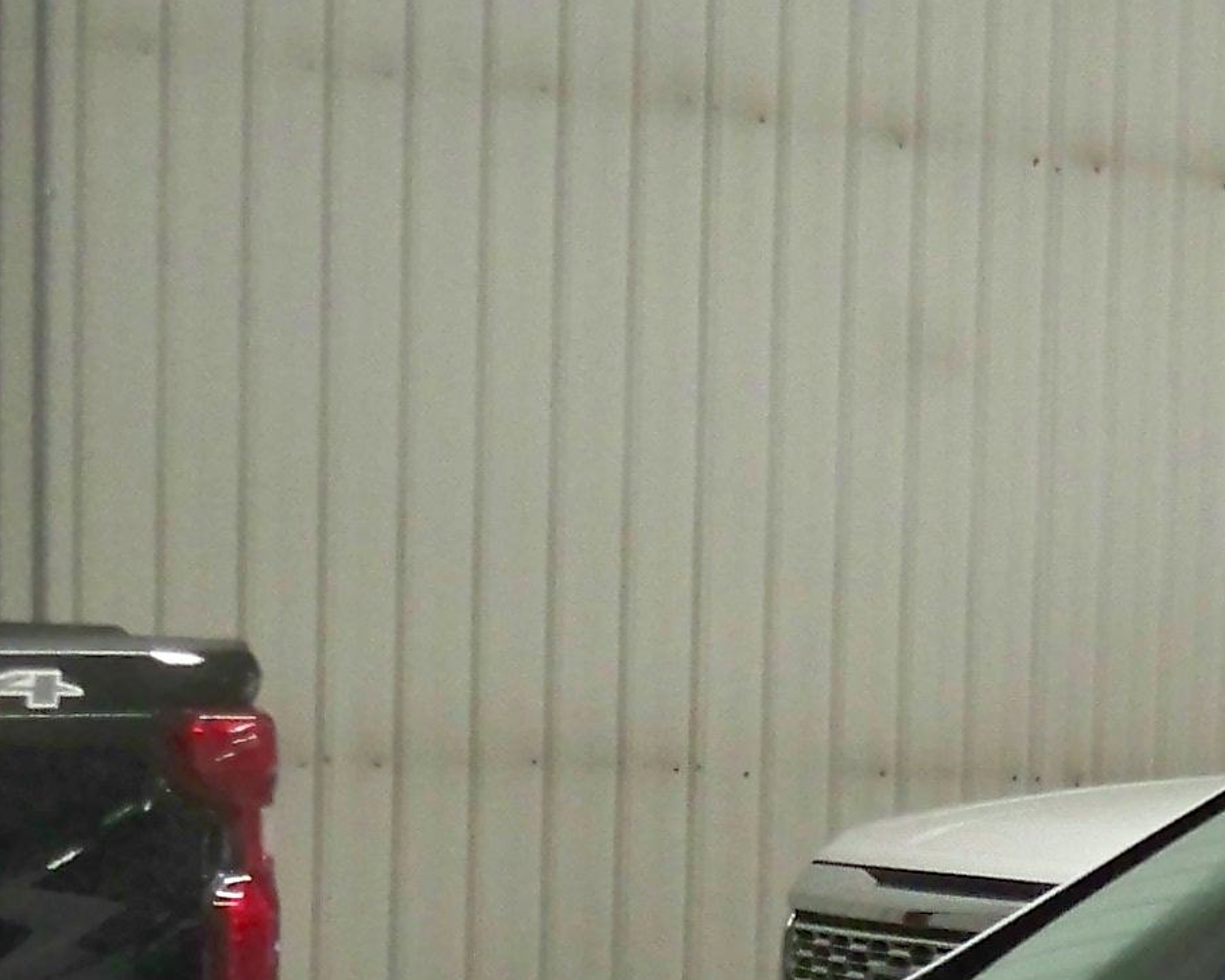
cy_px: 1692
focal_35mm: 137
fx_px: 4967
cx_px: 1769
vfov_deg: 10.7
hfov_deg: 13.4
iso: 320
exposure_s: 1/60
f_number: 3.1
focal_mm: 6.3
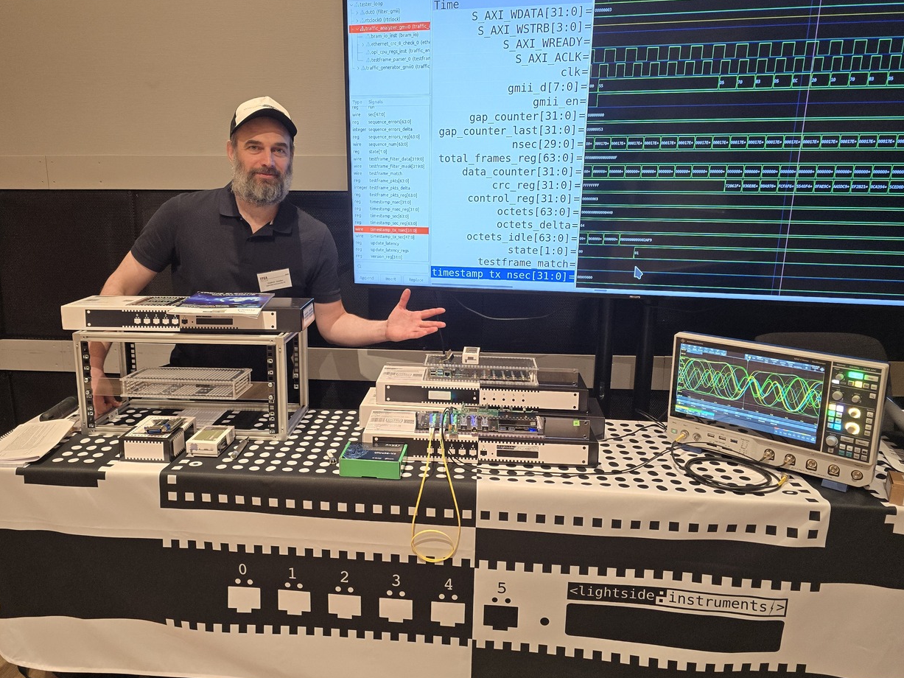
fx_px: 705
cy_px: 328
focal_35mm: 27
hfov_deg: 65.1
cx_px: 399
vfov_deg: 51.3
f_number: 1.7
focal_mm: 6.3
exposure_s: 1/100
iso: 250
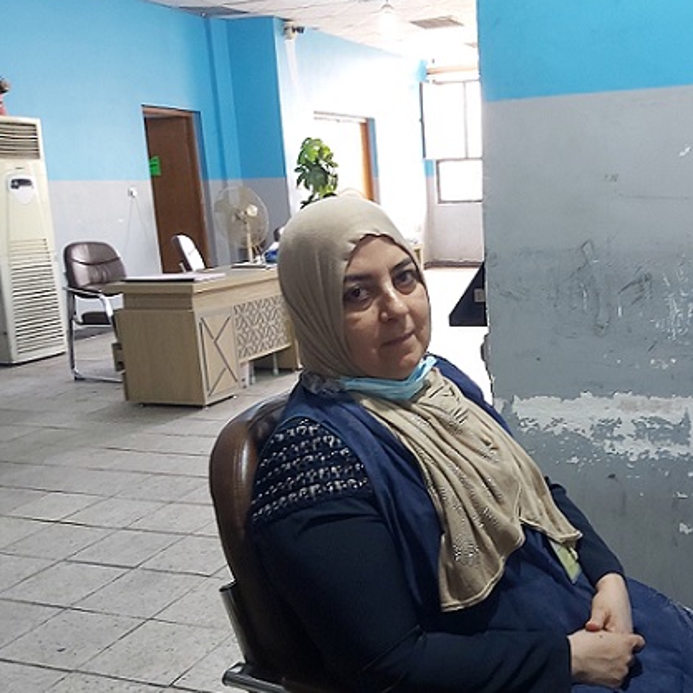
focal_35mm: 38
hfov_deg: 42.9
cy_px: 408
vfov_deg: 43.7
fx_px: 861
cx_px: 488
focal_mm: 3.92
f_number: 1.7
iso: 320
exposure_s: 1/33
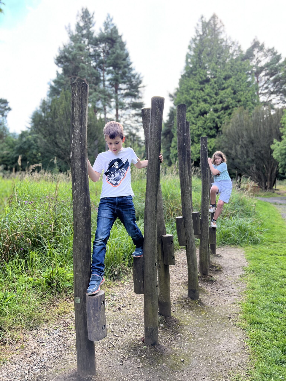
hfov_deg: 53.1
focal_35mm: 26
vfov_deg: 67.3
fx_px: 286
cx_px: 143
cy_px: 190
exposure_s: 1/336
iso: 50
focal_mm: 5.7
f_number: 1.5
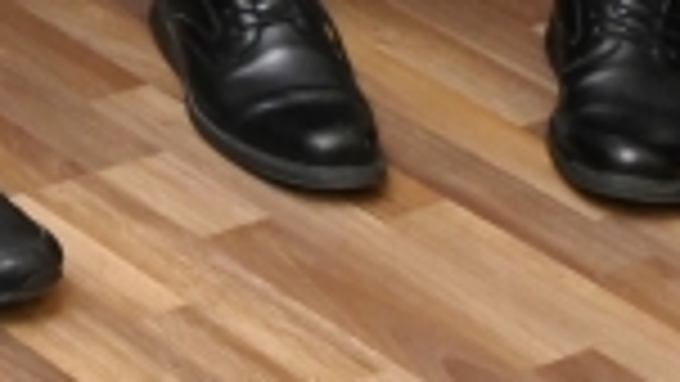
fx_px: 5753
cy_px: -959
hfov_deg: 6.4
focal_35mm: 319
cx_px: -1085
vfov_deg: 3.7
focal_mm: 45
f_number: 11
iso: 5000
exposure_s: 1/160
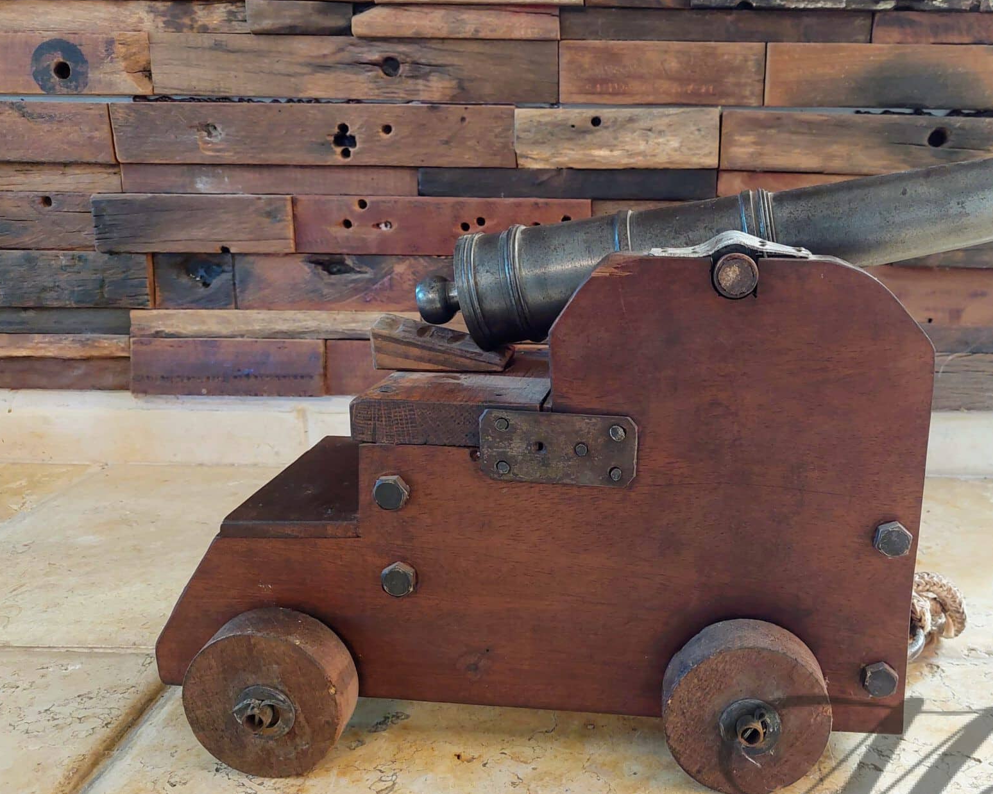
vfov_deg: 47.1
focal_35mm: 31
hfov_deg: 56.6
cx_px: 612
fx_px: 911
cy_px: 423
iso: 400
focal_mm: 5.23
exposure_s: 1/30
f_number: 1.8
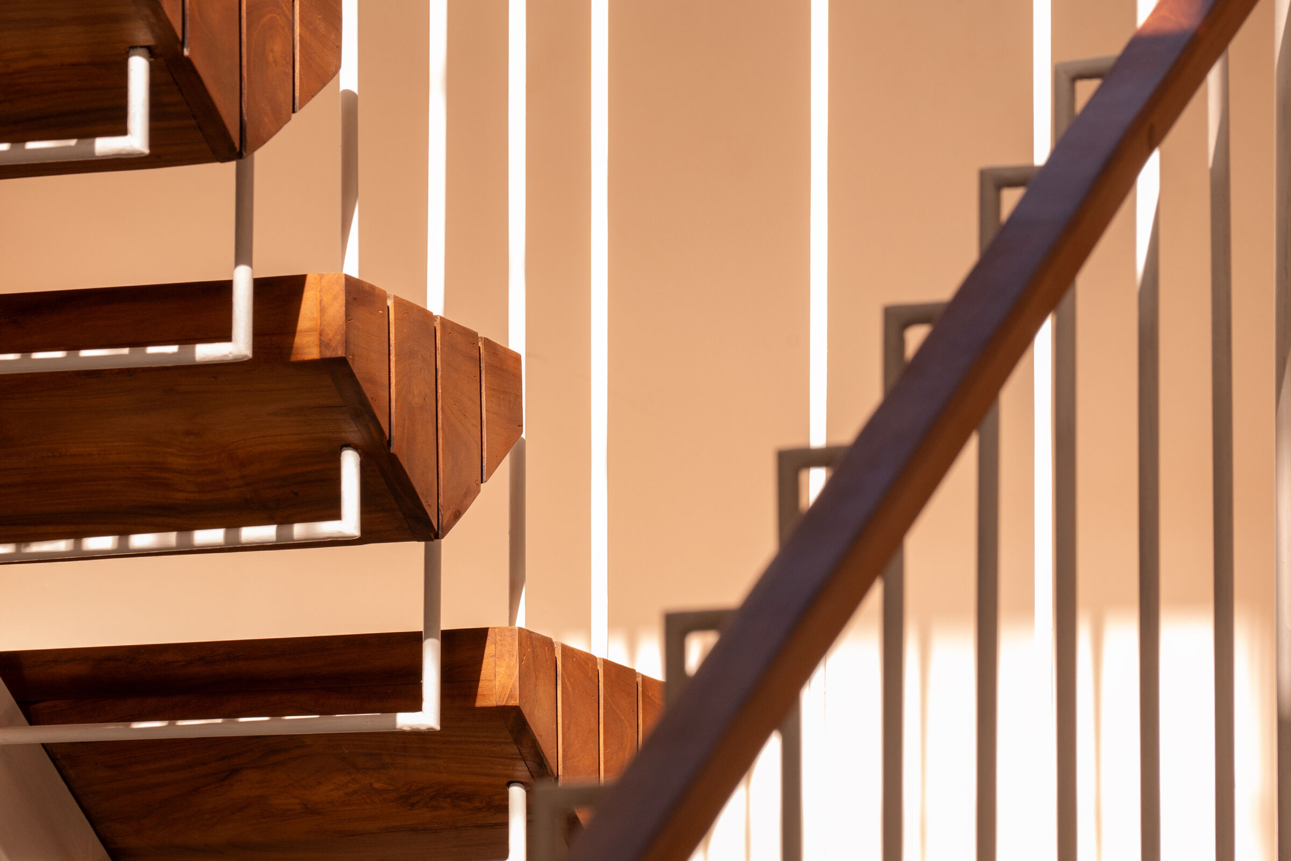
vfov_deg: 6.5
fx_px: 7530
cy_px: 430
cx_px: 646
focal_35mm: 210
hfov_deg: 9.8
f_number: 11
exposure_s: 1/100
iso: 640
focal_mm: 140
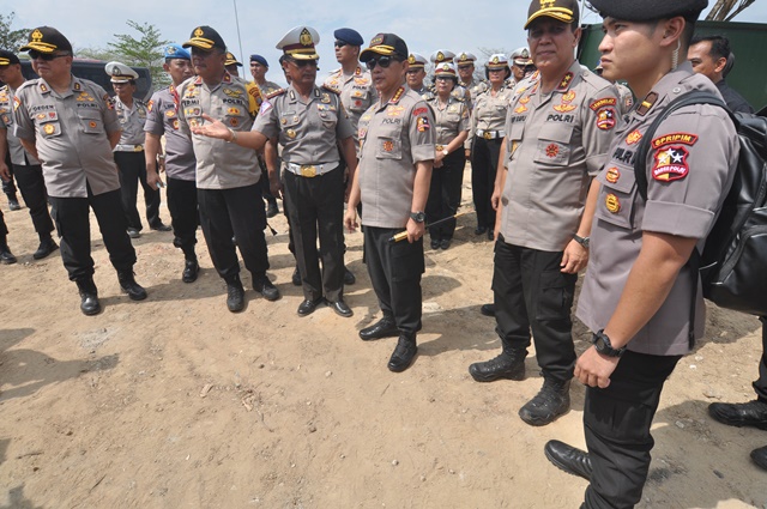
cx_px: 384
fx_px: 383
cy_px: 254
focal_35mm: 18
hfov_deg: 90.1
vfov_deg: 67.2
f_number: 8
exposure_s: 1/400
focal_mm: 12
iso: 250
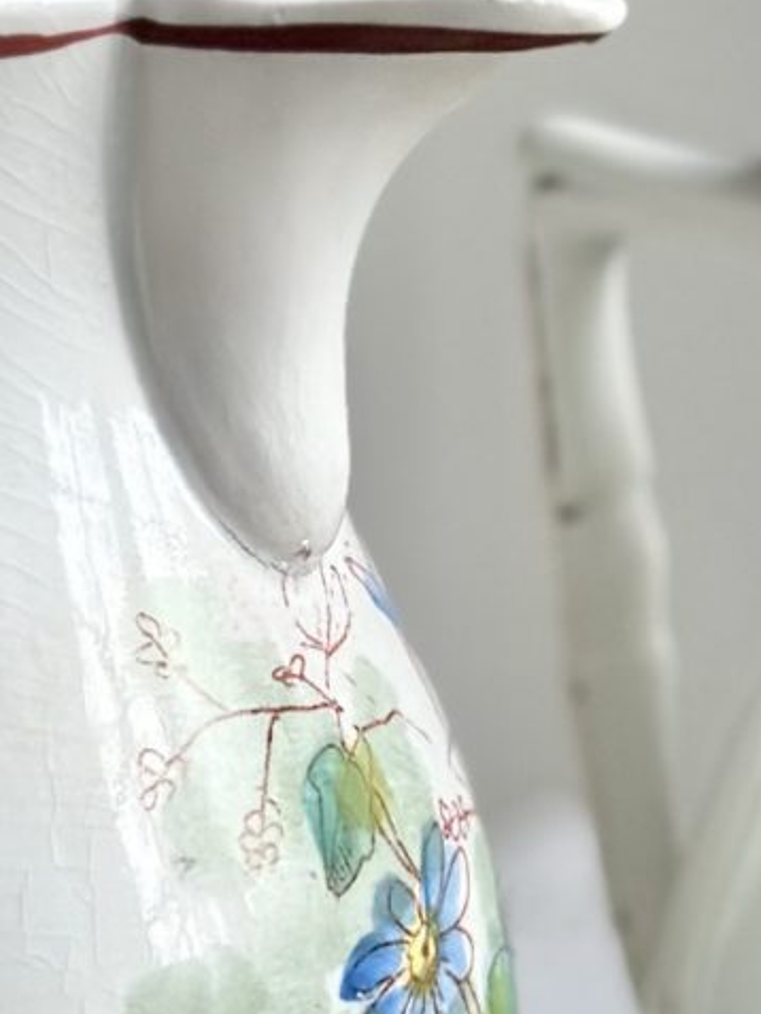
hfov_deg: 7.2
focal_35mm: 206
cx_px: 374
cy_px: 710
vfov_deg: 9.6
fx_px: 6036
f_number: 1.78
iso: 400
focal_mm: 6.86
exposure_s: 1/46
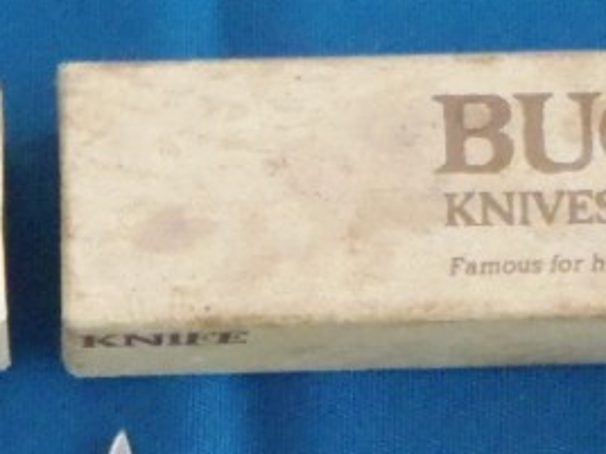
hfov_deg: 14.2
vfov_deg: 10.5
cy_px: 632
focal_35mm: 138
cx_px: 129
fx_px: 2416
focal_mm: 6.64
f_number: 4.7
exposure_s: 1/125
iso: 800
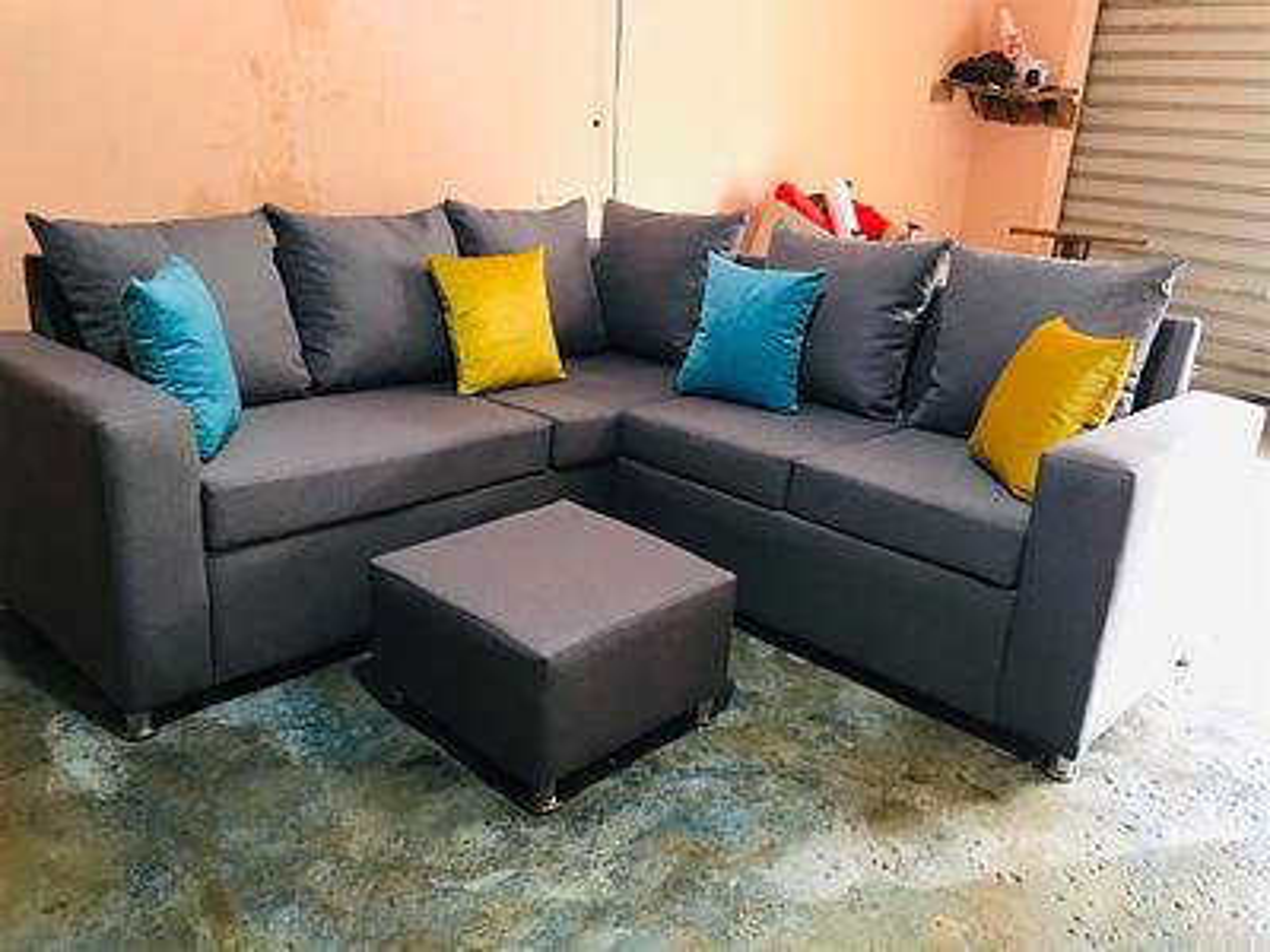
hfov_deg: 63.4
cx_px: 635
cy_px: 476
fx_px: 1027
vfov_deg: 49.7
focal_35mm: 28
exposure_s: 1/15
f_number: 1.8
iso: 64
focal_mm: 3.99
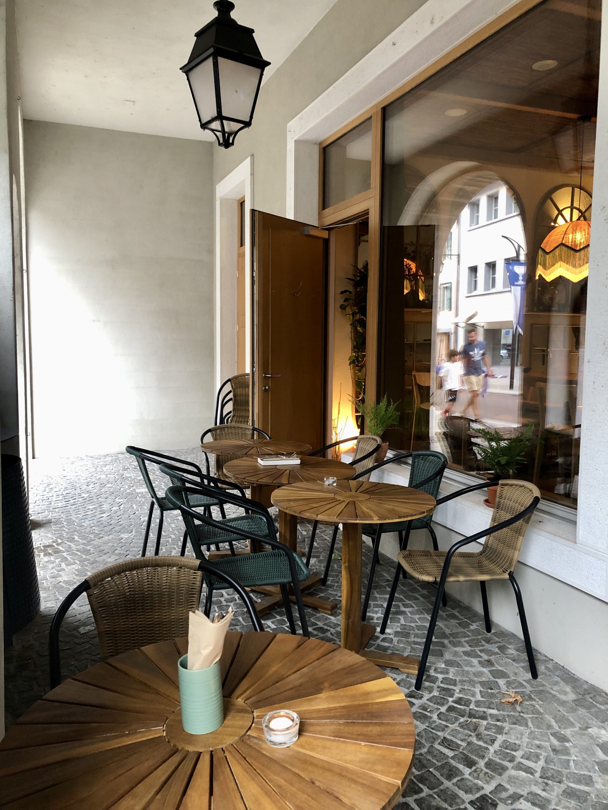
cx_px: 304
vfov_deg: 63.4
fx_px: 656
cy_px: 405
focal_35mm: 28
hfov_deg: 49.7
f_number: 1.8
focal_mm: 3.99
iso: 50
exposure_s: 1/15
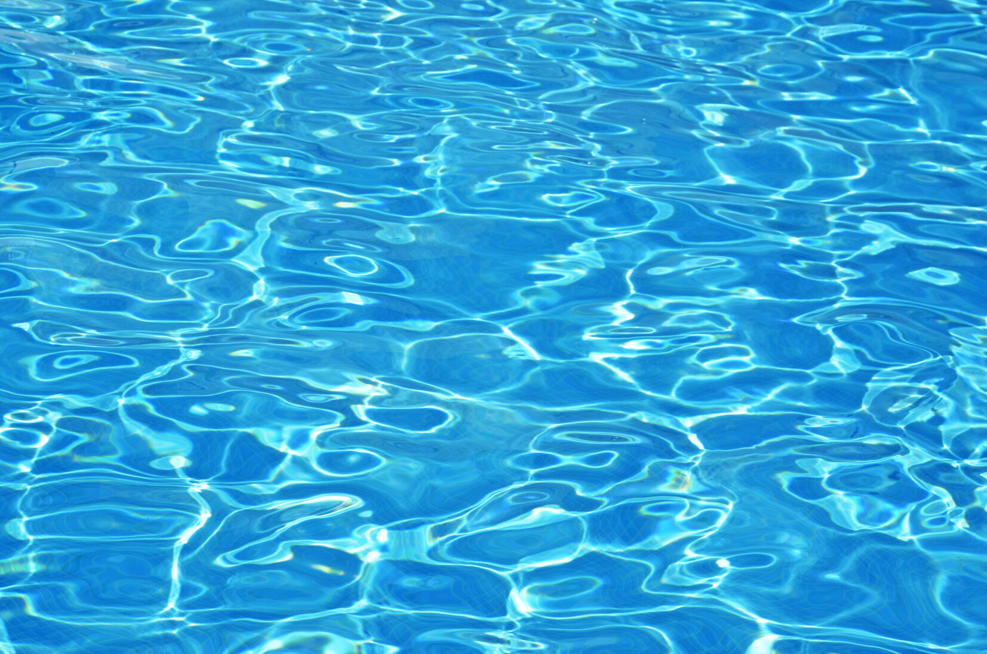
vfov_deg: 16.3
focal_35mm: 84
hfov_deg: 24.3
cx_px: 521
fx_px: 2288
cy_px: 376
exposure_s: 1/2000
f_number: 7.1
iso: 250
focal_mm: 45
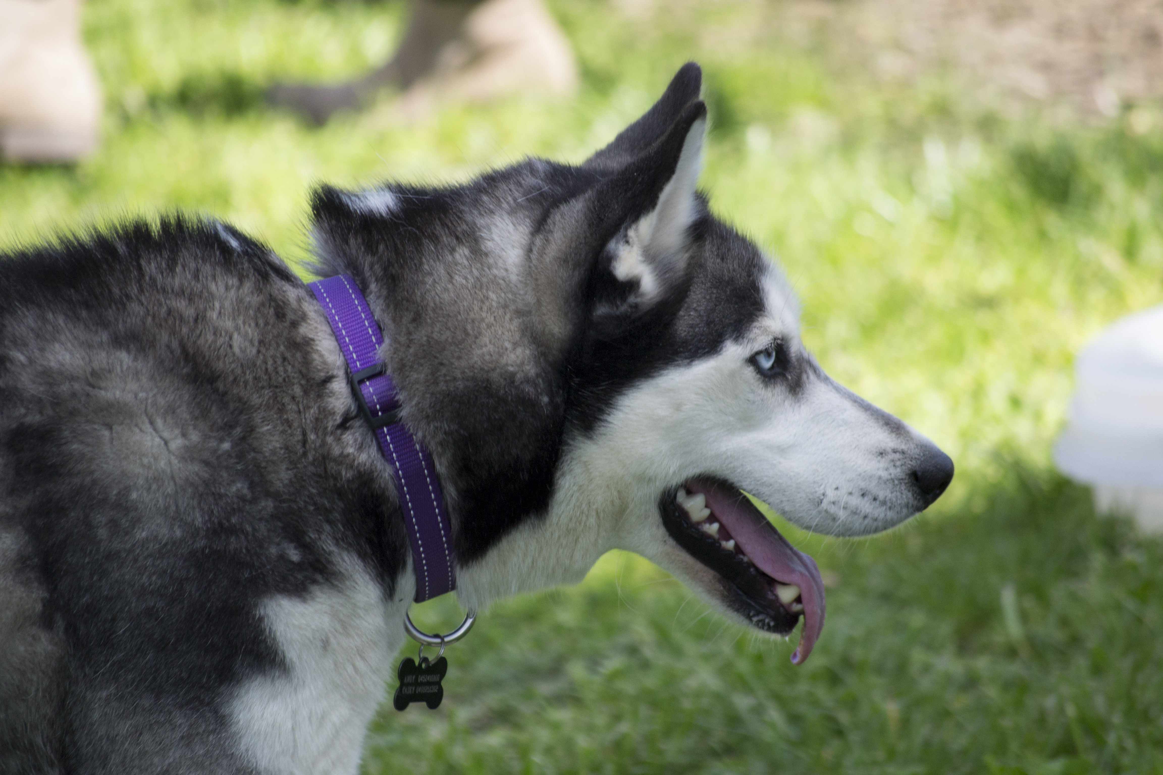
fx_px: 9691
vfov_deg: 4.6
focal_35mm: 300
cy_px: 388
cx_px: 582
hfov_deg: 6.9
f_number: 5.6
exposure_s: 1/500
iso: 720
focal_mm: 200
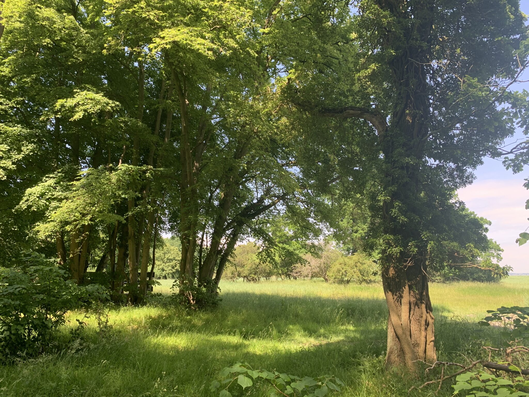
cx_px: 264
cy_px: 198
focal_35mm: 26
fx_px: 397
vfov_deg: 53.1
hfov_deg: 67.3
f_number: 1.8
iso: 25
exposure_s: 1/218
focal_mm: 4.25
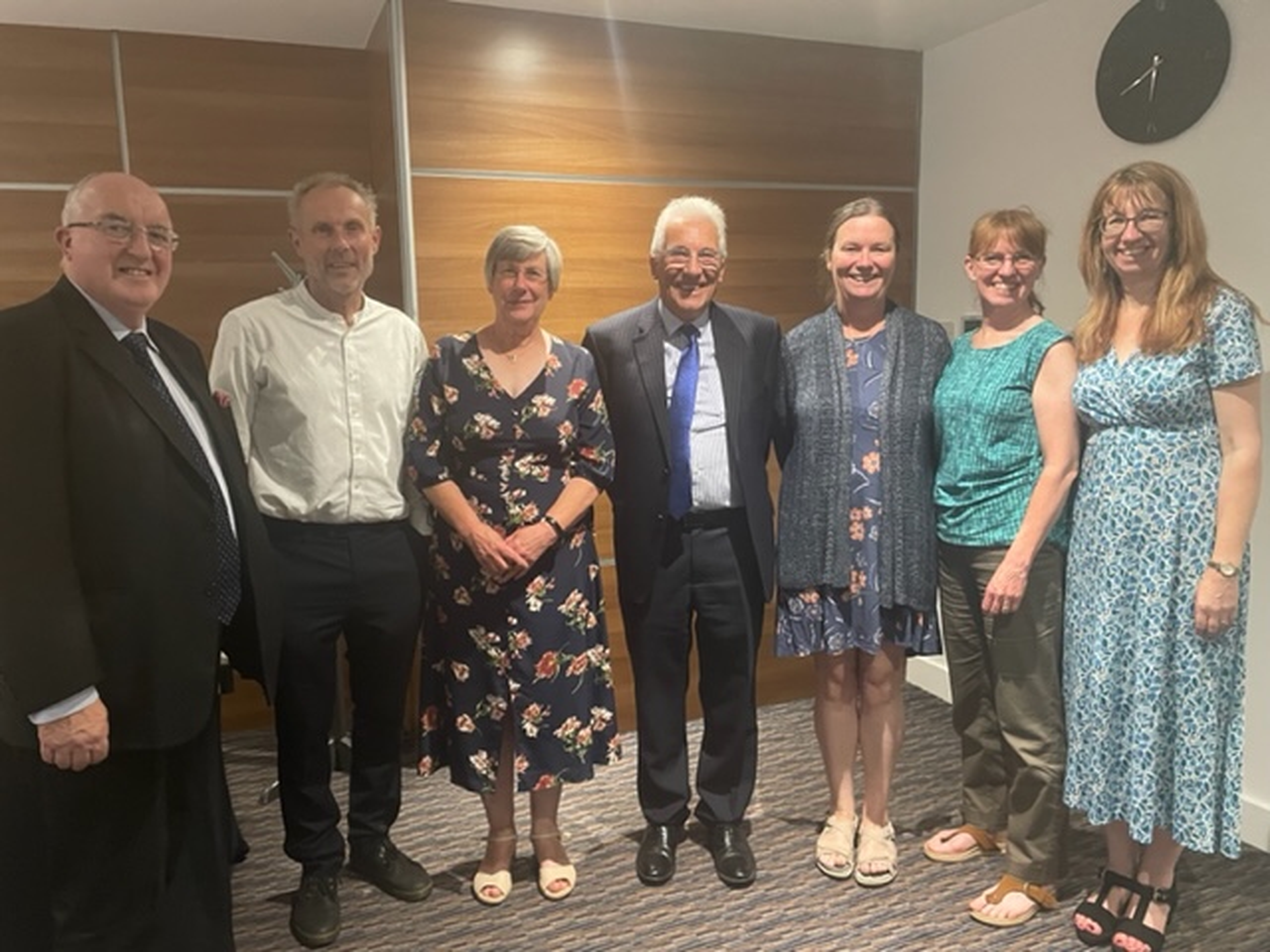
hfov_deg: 67.3
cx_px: 635
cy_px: 476
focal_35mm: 26
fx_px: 954
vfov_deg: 53.1
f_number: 1.6
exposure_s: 1/33
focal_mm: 4.2
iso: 500
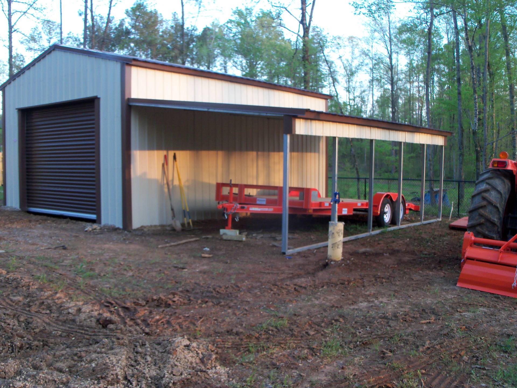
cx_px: 258
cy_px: 194
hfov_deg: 52.6
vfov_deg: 40.7
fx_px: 523
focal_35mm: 35
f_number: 3
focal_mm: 6.3
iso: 80
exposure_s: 1/30
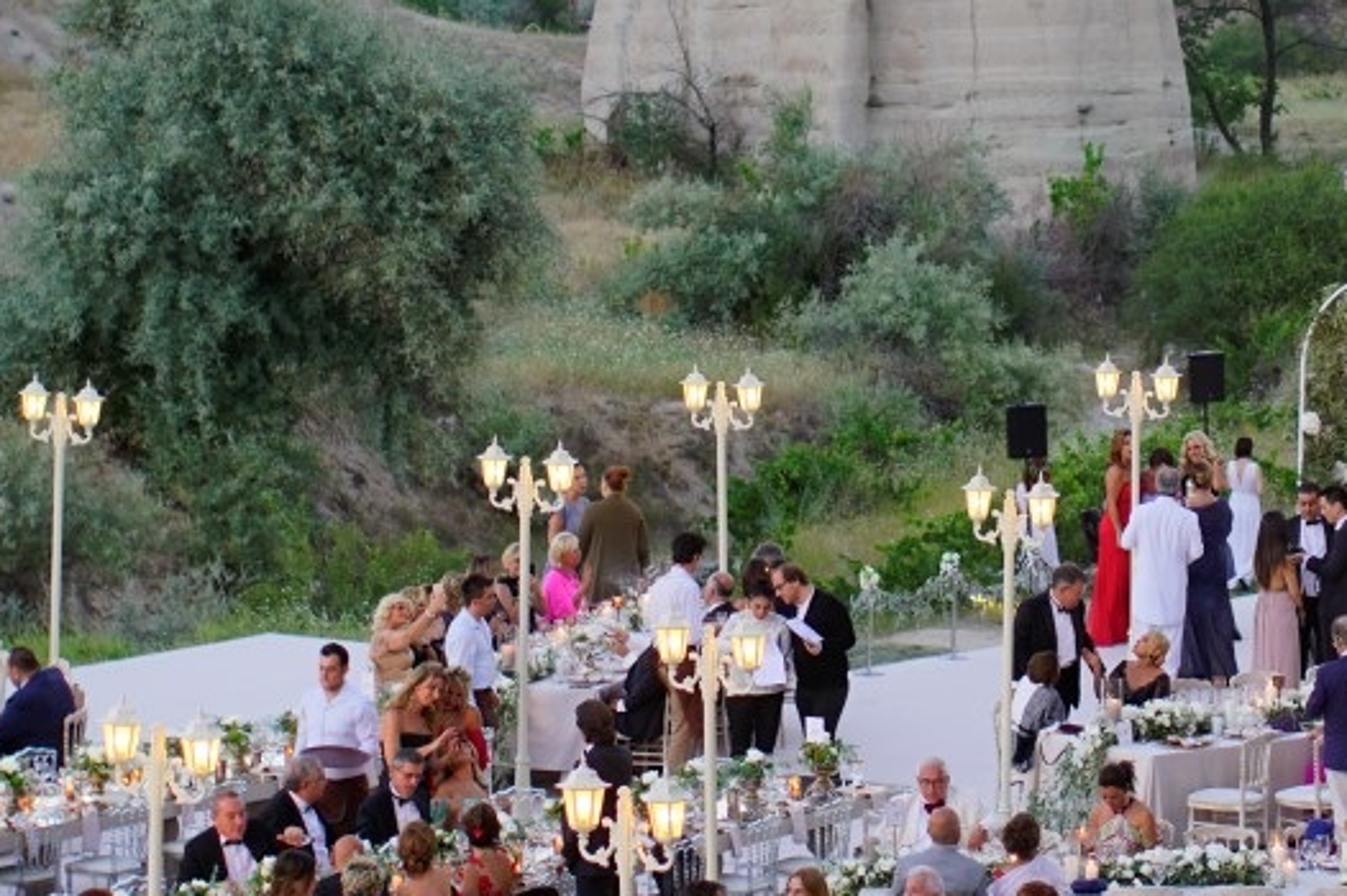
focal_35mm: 154
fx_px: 5758
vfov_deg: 8.8
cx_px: 1018
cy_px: -33
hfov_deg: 13.3
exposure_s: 1/80
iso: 100
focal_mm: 50
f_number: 2
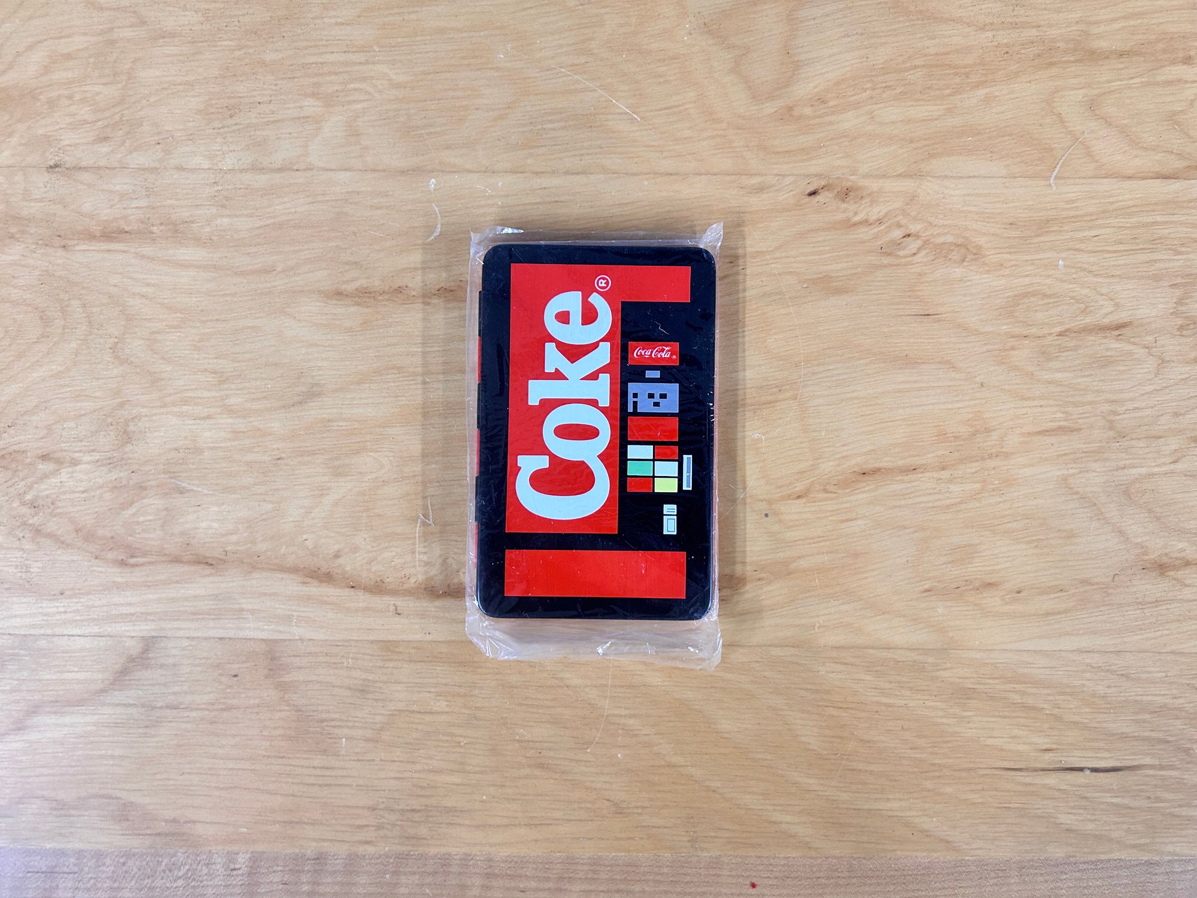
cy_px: 449
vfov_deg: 53.1
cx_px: 598
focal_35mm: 26
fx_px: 899
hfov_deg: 67.3
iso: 160
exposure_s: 1/60
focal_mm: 5.7
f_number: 1.5
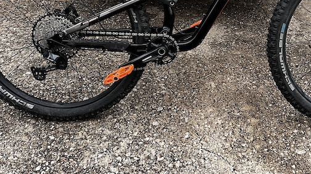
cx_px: 207
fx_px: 371
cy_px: 31
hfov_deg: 44.8
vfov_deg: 26.0
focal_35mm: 45
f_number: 1.6
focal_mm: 5.1
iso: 125
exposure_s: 1/60
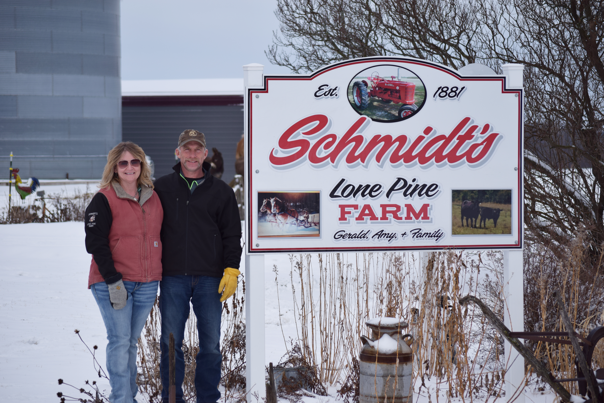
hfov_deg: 16.7
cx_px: 302
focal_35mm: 123
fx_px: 2064
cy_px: 202
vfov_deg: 11.1
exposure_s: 1/2500
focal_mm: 82
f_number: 4.2
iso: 200
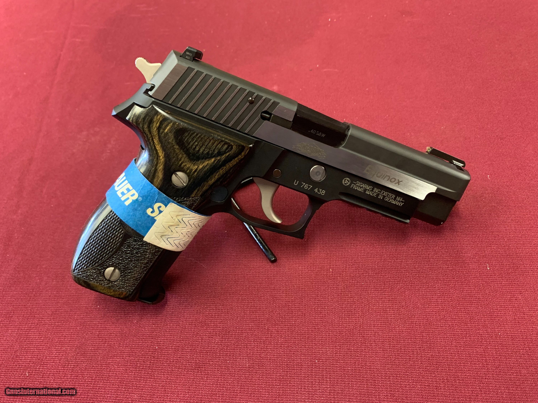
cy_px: 202
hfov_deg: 67.3
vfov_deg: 53.1
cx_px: 269
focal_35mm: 26
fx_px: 404
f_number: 1.8
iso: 400
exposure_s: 1/29
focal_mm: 4.25
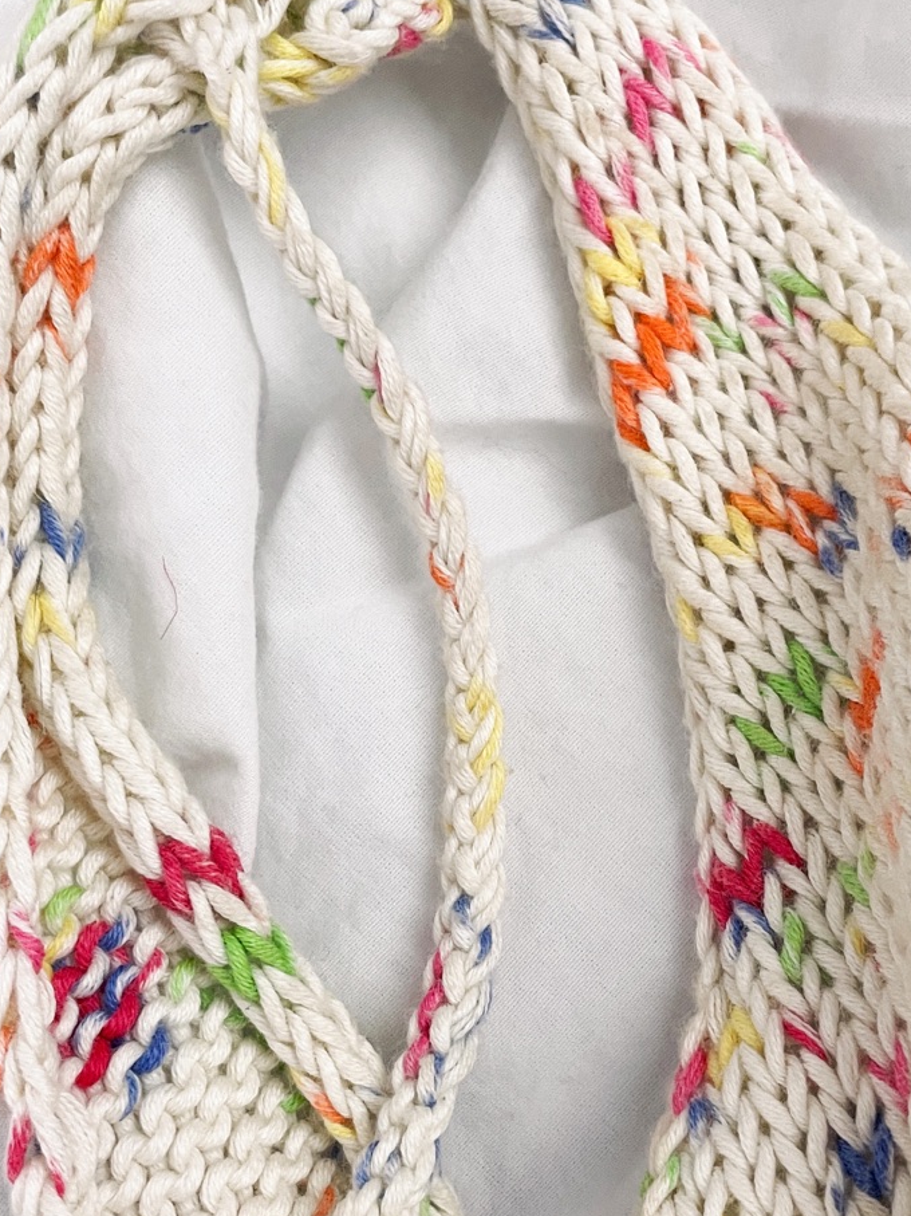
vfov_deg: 43.7
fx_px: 1509
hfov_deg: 33.5
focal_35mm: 43
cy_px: 693
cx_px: 519
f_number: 1.6
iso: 160
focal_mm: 4.2
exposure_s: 1/60
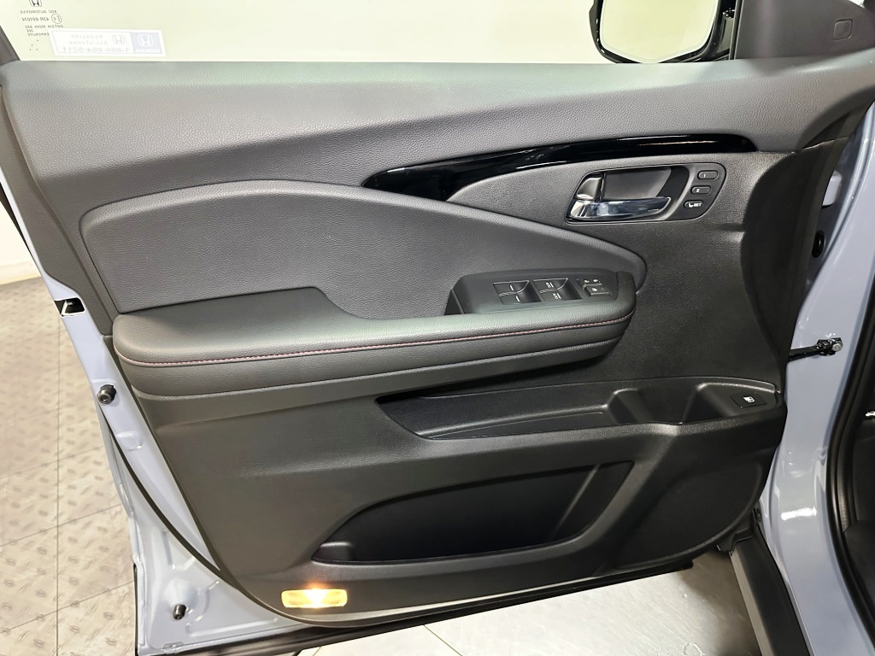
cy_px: 328
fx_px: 607
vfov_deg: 56.8
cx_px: 438
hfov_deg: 71.6
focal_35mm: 24
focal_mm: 6.86
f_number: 1.78
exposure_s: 1/40
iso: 1000
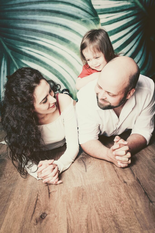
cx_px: 78
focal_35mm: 42
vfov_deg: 46.4
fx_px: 271
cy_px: 116
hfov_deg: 31.9
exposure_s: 1/160
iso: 200
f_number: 6.3
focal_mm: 42
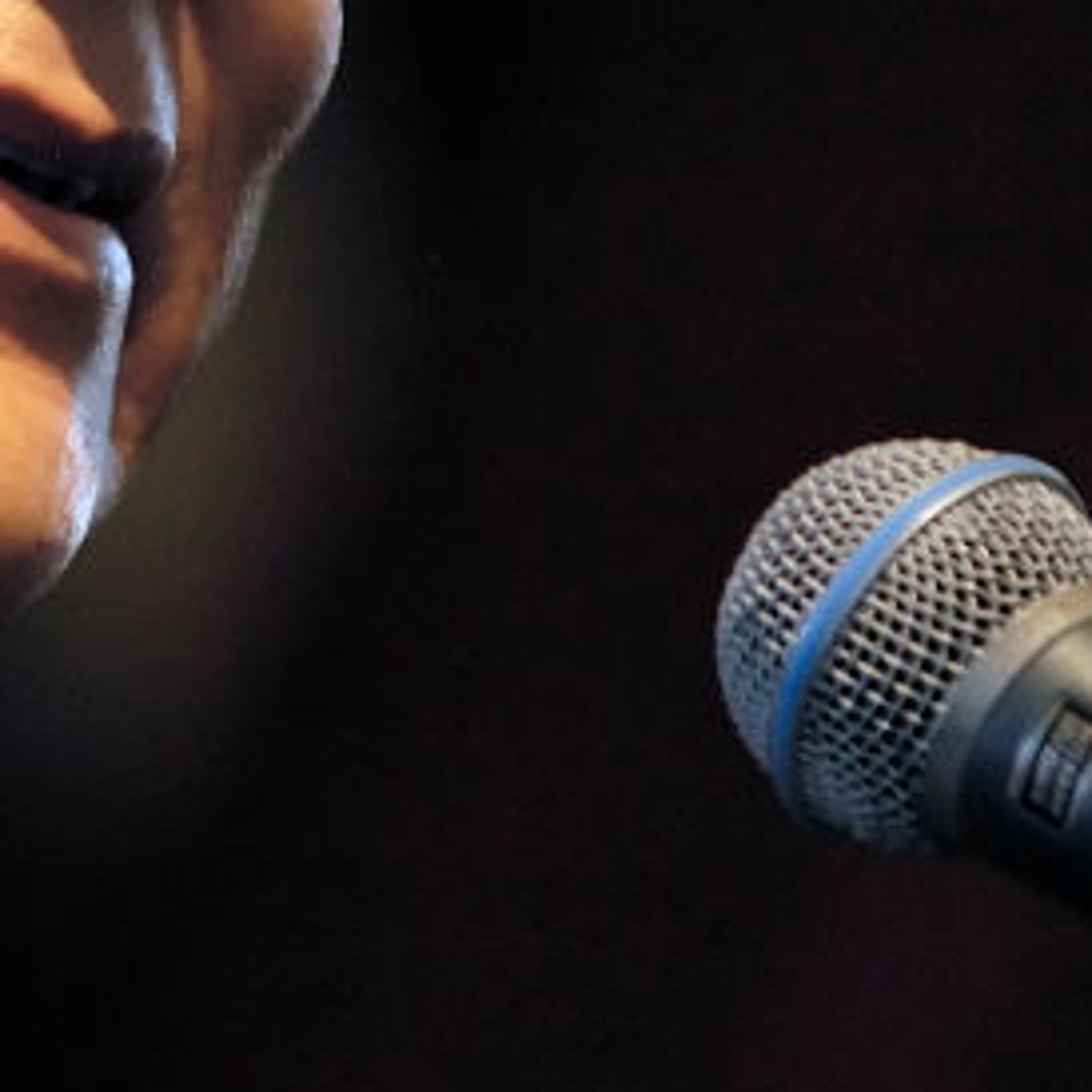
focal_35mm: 951
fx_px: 33942
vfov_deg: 1.8
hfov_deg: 1.8
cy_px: -110
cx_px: 32
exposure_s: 1/160
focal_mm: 200
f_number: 3.2
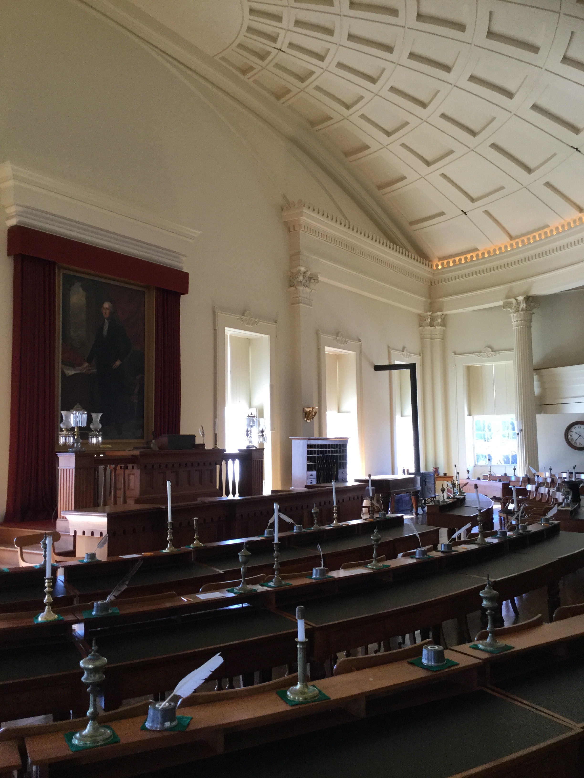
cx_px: 292
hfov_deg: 45.4
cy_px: 389
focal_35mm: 31
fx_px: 697
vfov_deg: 58.4
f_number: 2.4
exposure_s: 1/30
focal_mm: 3.3
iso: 40
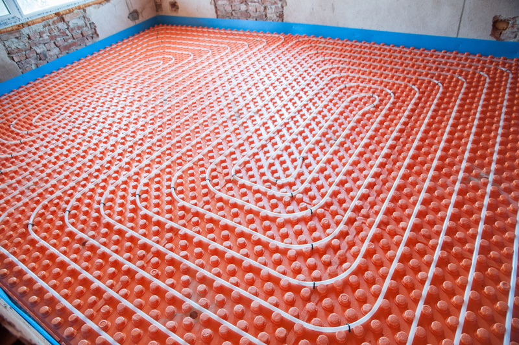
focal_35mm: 24
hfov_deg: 73.8
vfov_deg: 53.0
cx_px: 260
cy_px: 172
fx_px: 346
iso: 500
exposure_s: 1/25
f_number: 3.5
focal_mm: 16
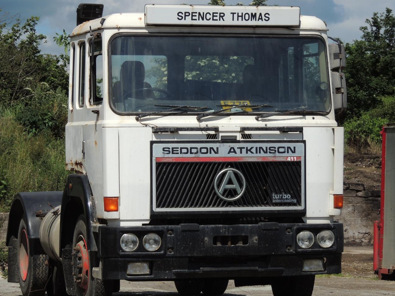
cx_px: 194
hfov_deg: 11.4
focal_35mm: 174
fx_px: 1985
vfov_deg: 8.5
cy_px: 158
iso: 100
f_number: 4.4
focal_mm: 27.6
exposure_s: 1/1000
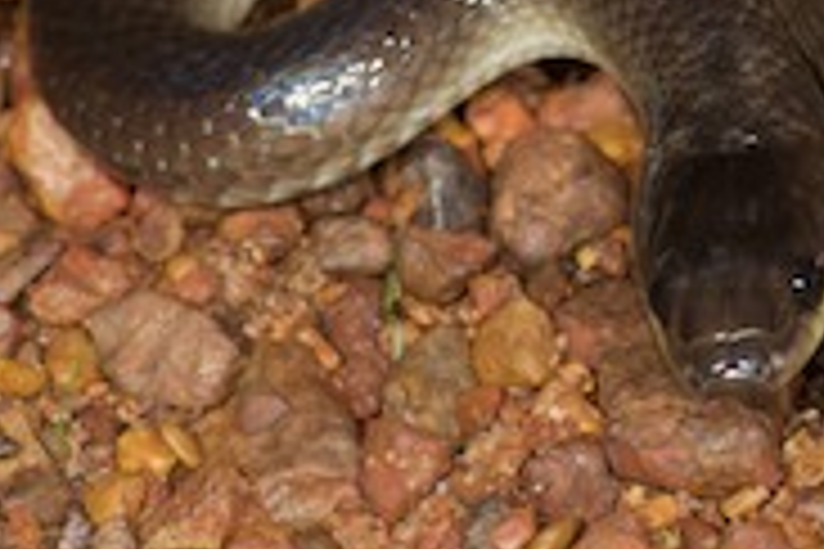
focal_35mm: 429
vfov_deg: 3.2
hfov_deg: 4.8
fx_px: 9827
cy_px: -115
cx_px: 1108
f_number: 9
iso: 100
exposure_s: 1/125
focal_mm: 105
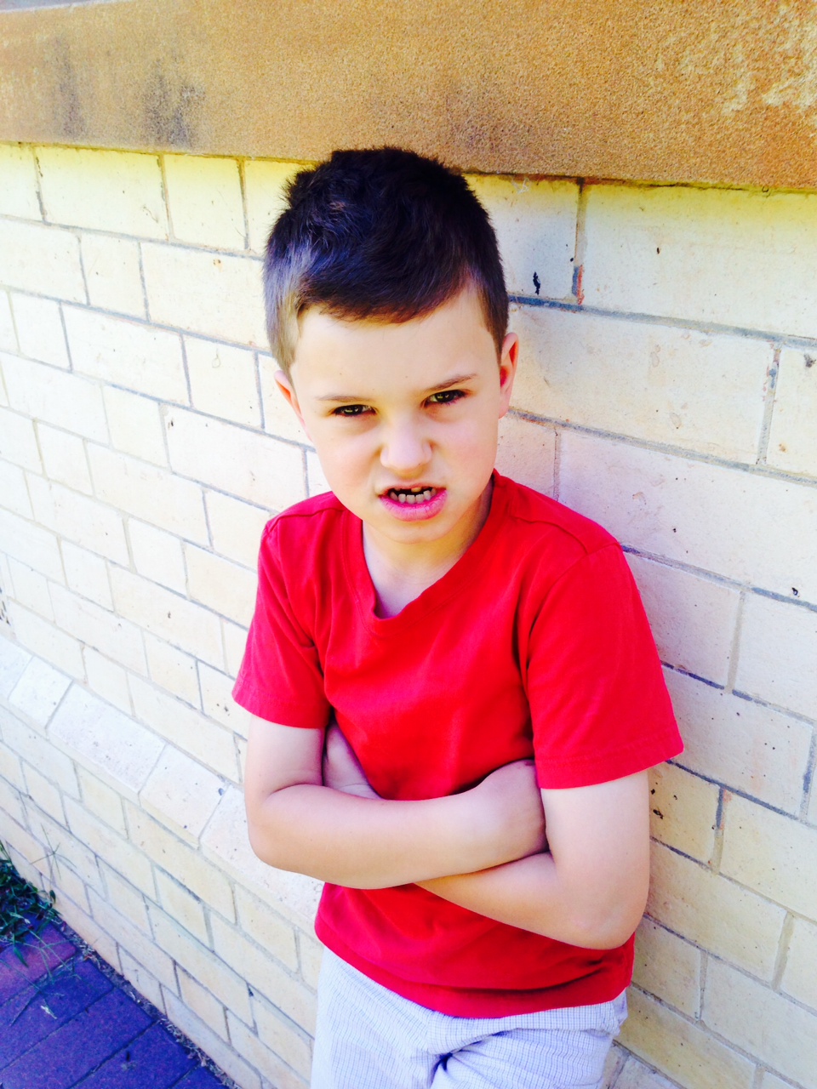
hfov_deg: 42.9
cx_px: 408
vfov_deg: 55.4
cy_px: 544
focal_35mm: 33
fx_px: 1038
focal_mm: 4.12
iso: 50
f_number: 2.4
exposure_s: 1/125
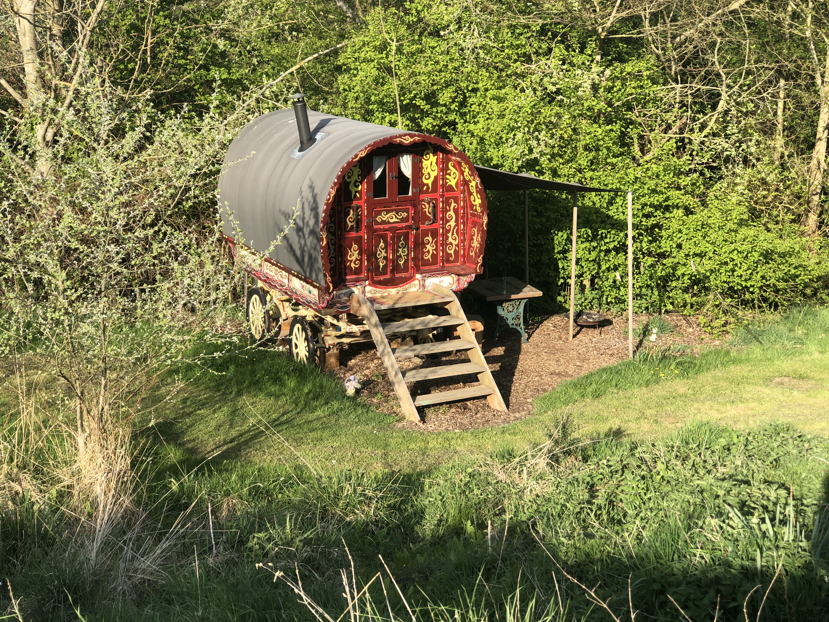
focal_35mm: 57
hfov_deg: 33.8
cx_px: 414
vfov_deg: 25.7
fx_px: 1365
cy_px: 311
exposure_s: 1/277
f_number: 2.8
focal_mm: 6.6
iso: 20
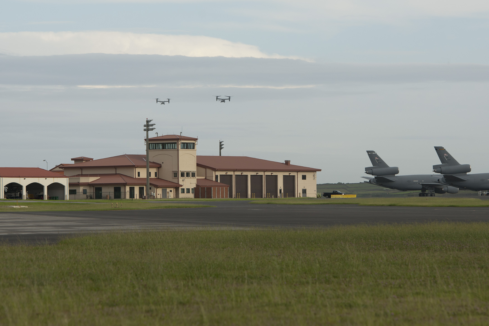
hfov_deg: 14.2
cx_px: 244
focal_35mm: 145
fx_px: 1969
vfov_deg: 9.5
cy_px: 163
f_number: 5.6
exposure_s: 1/500
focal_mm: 145
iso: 200
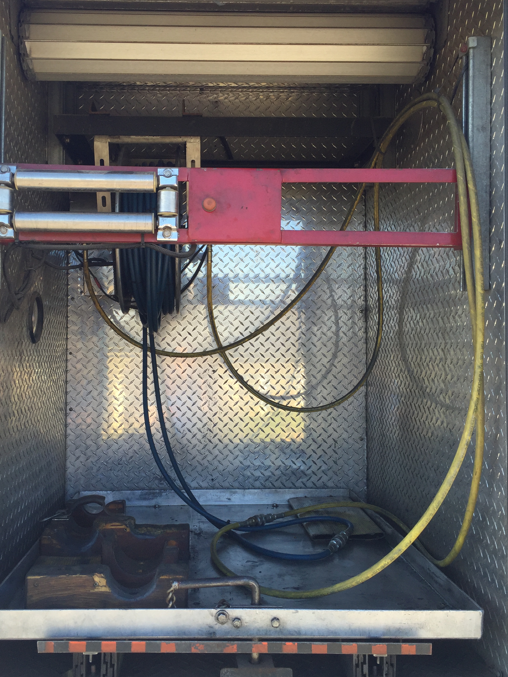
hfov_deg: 41.7
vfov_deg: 53.9
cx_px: 216
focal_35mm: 34
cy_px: 318
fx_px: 665
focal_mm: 4.15
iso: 32
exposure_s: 1/391
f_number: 2.2
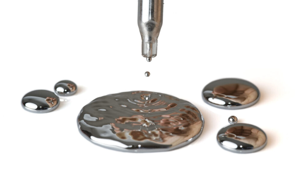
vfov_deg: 13.0
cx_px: 148
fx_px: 860
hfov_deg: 19.5
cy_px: 98
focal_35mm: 105
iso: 400
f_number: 13
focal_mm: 105
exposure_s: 1/60
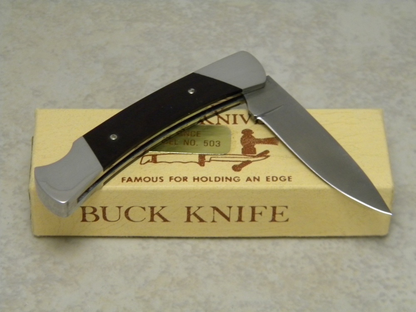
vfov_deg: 14.1
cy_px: 156
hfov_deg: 18.7
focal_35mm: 105
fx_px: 1262
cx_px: 208
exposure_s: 1/27.1
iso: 400
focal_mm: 19
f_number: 4.7
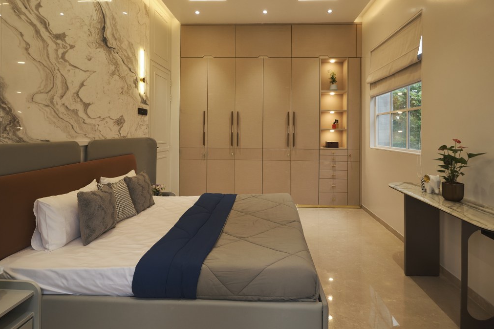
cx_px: 252
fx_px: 261
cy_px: 130
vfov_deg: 63.9
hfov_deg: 86.9
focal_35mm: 19
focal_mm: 10
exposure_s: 1/60
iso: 160
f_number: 4
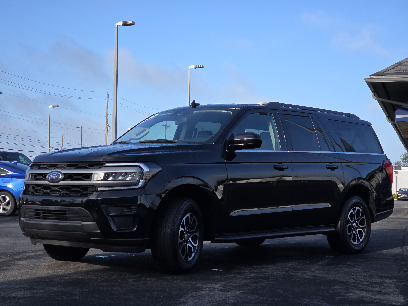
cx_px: 204
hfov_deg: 28.2
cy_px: 153
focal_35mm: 69
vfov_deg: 21.3
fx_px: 813
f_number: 2.4
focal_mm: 7
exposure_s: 1/746
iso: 25
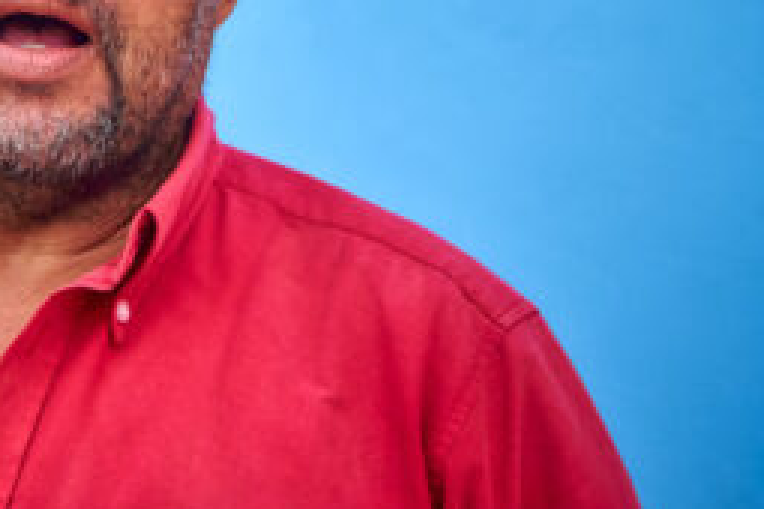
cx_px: -13
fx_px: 1507
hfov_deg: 26.8
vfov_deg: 18.9
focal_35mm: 71
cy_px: 57
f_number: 2.8
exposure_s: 1/5000
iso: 800
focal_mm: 31
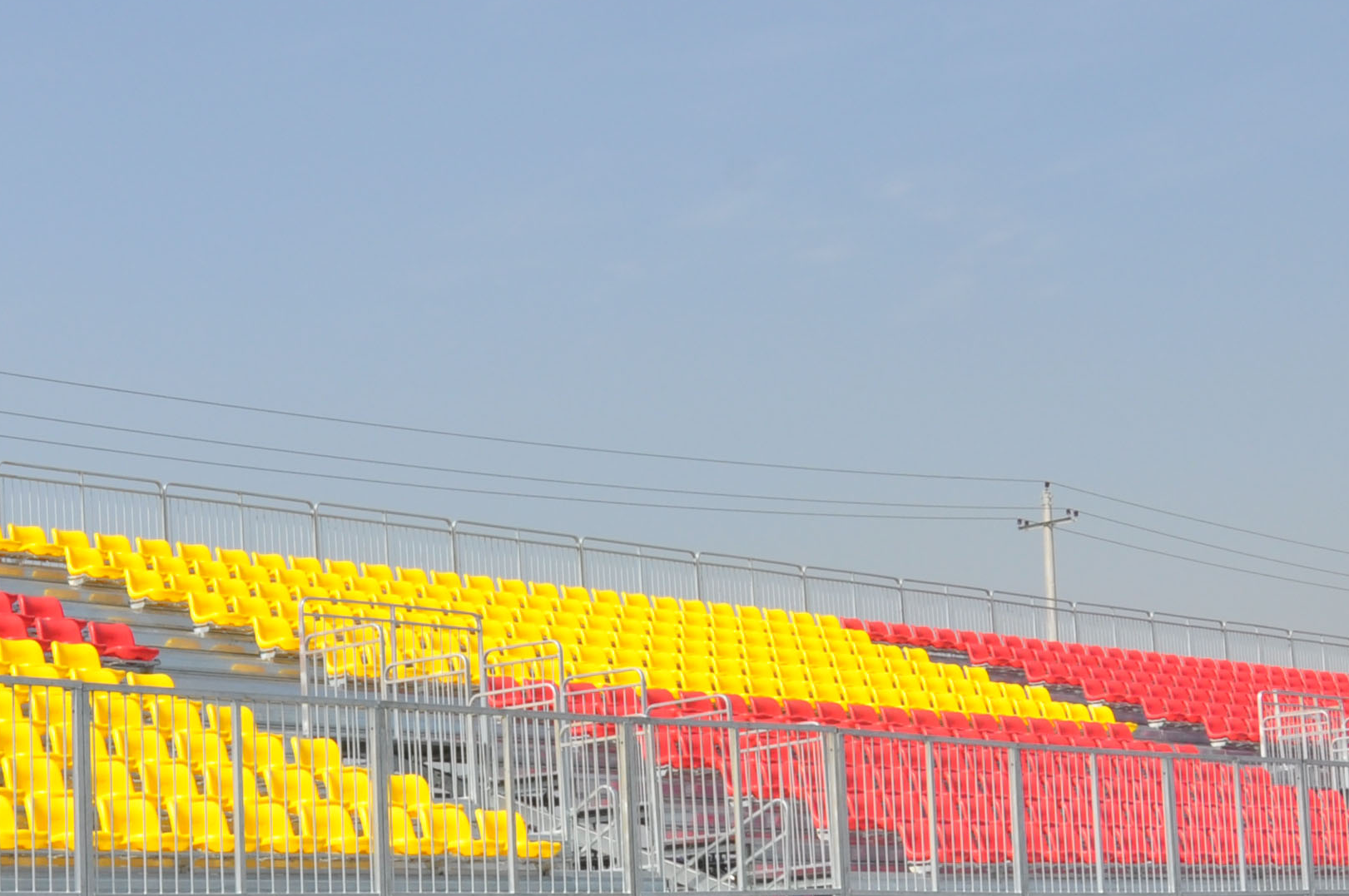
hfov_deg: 24.4
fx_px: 3119
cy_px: 621
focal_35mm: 83
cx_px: 634
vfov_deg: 16.3
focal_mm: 21
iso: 200
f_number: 13
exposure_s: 1/160
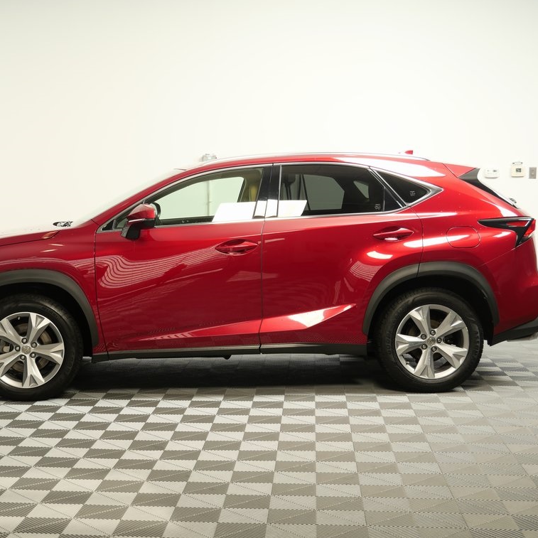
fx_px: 967
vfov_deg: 31.1
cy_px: 269
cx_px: 215
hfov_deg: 31.0
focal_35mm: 55
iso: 250
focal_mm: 23
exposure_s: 1/250
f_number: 5
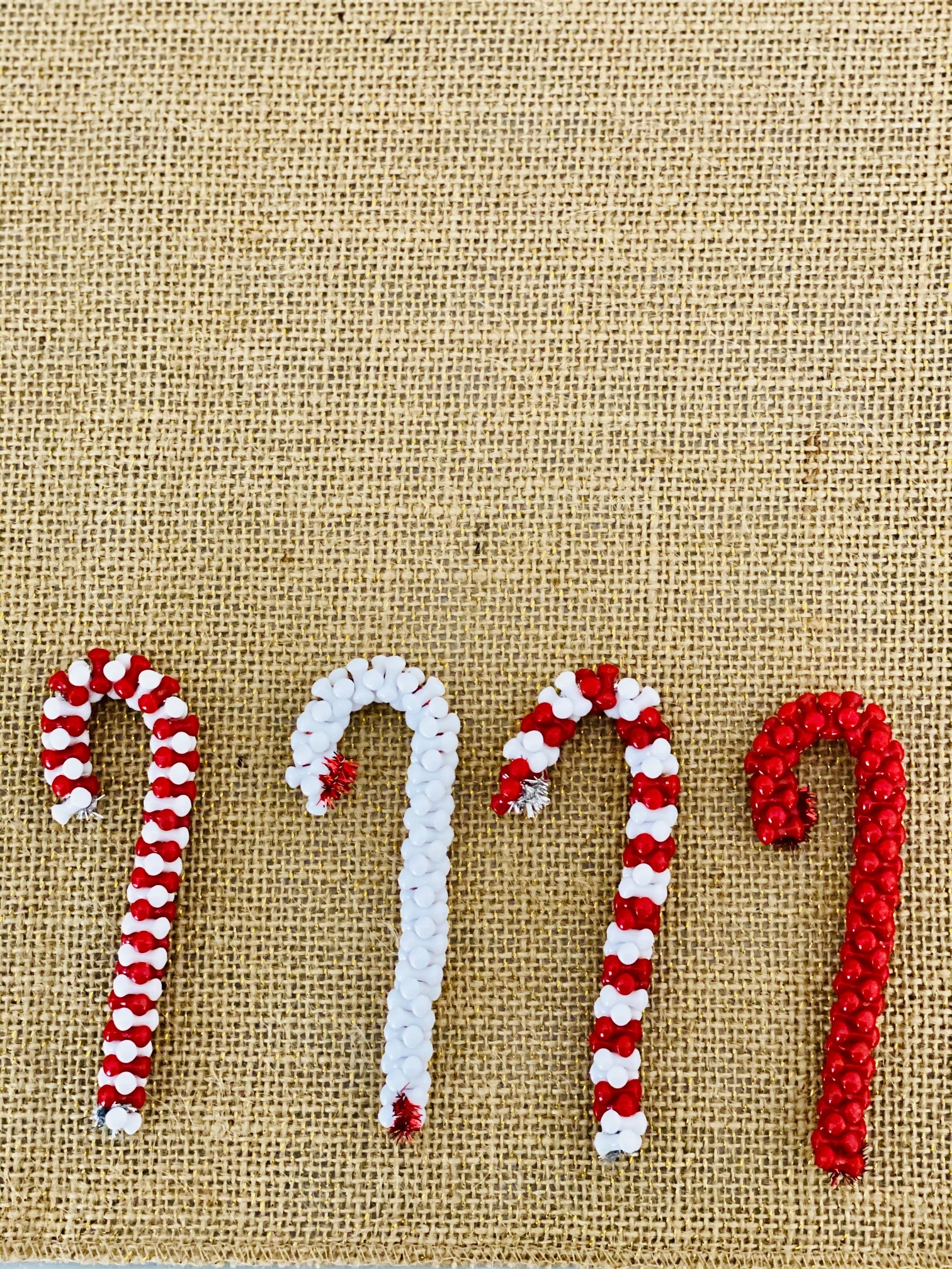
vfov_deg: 36.8
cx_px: 476
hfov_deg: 28.0
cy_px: 634
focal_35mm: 52
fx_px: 1907
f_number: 2
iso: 400
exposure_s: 1/24
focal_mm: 6
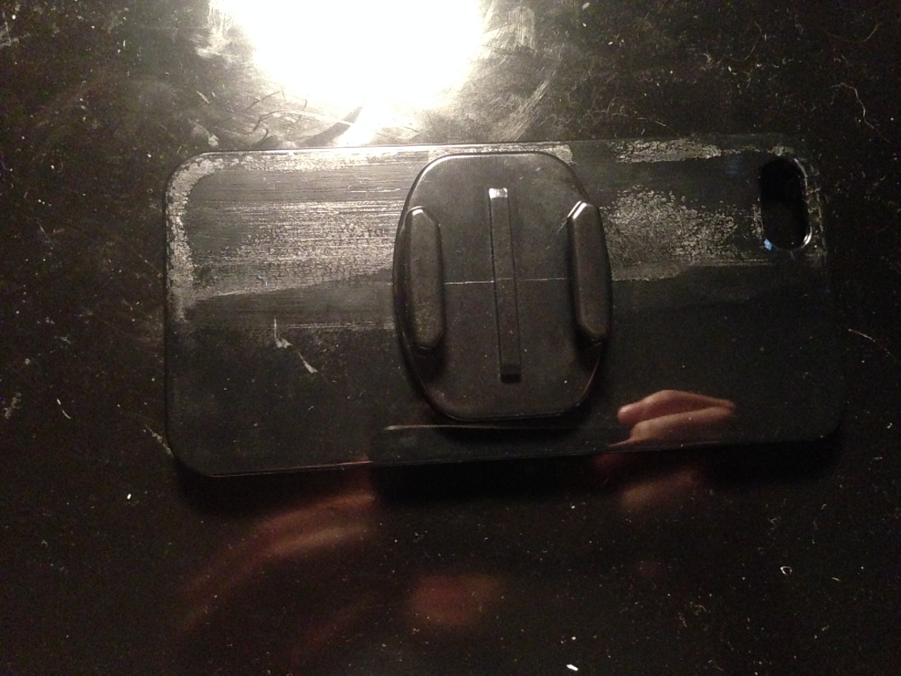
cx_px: 450
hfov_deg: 55.4
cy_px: 338
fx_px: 859
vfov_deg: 42.9
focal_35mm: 33
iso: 1250
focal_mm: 4.12
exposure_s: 1/20
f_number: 2.4
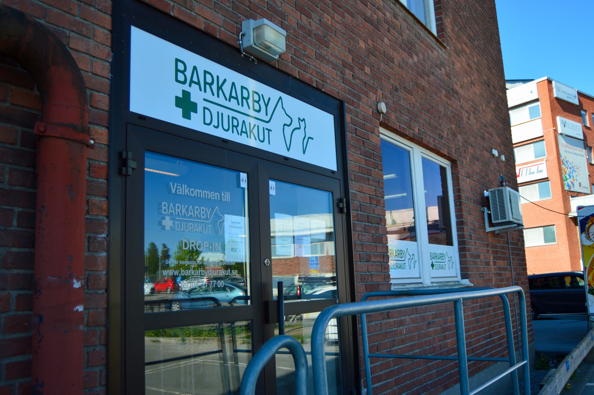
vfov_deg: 43.5
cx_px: 297
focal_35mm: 30
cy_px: 198
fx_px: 495
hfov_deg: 62.0
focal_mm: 20
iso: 100
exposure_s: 1/500
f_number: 11
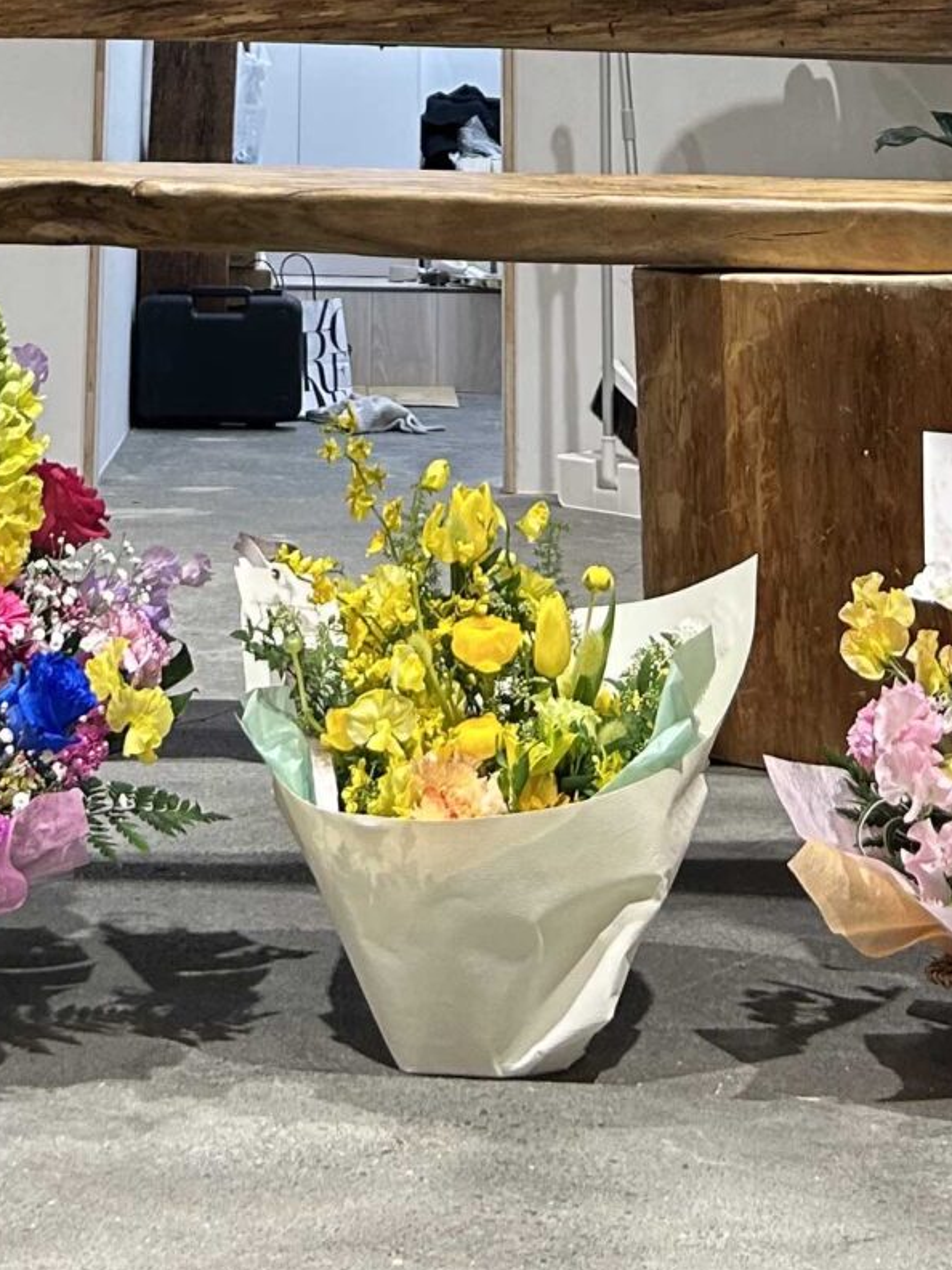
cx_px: 288
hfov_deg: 17.5
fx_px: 3080
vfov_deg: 19.9
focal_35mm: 84
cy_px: -670
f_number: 1.5
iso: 100
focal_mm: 5.7
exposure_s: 1/50
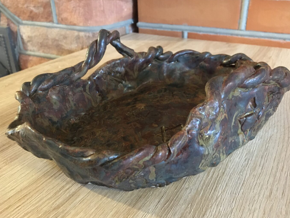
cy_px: 108
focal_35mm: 33
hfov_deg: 55.3
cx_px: 154
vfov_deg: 42.9
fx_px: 276
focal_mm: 4.15
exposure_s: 1/17
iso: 640
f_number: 2.2
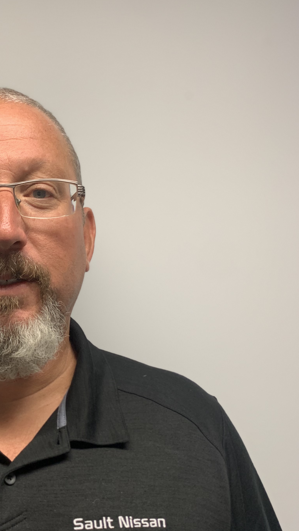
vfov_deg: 48.1
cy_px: 317
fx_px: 592
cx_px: 13
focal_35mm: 42
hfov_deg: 27.1
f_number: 1.8
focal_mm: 4.25
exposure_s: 1/60
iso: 80
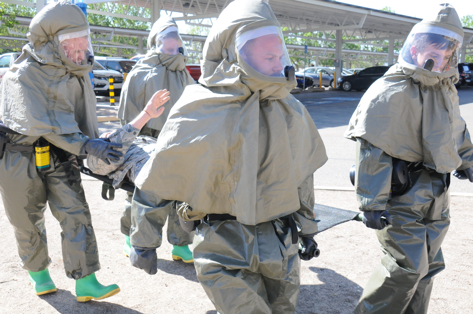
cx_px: 236
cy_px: 157
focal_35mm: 51
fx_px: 669
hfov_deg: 38.9
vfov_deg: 26.4
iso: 800
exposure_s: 1/320
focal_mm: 34
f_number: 9
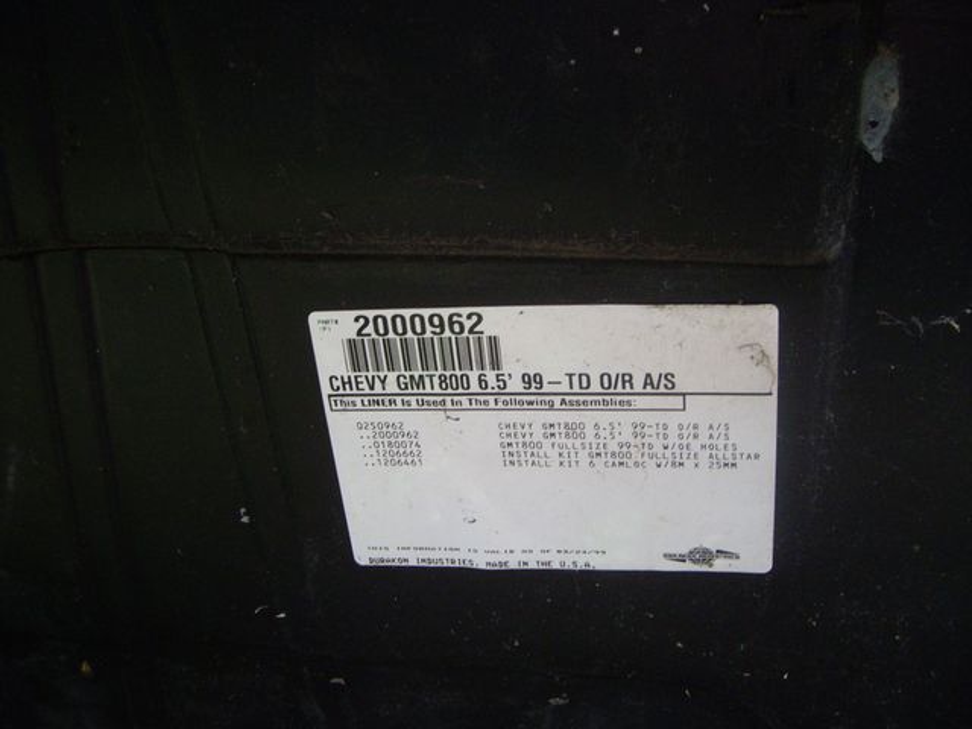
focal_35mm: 38
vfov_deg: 37.7
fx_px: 1067
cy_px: 364
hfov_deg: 49.0
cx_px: 486
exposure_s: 1/15
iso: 200
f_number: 2.7
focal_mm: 6.2
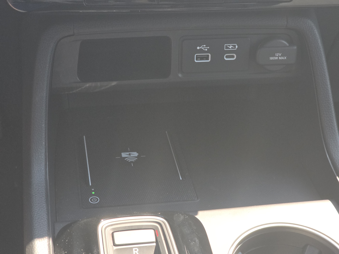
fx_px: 676
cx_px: 170
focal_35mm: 69
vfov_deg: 21.3
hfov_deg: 28.2
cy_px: 127
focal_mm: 7.9
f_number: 2.4
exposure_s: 1/140
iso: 50
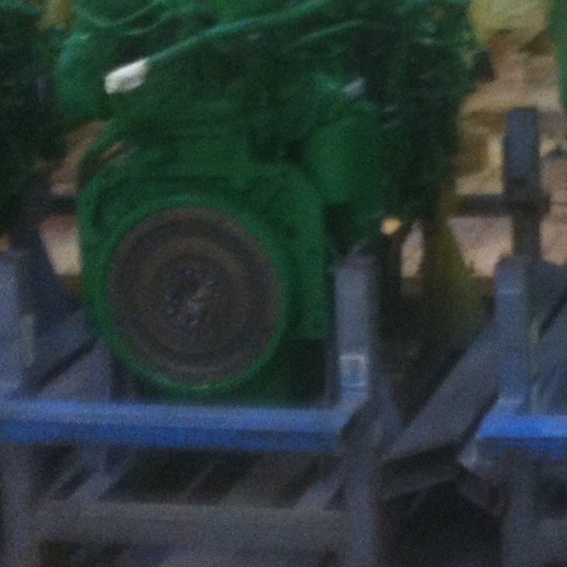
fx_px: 2057
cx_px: 852
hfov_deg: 14.6
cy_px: -139
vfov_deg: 15.1
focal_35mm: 111
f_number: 2.8
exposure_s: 1/15
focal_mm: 3.85
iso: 250
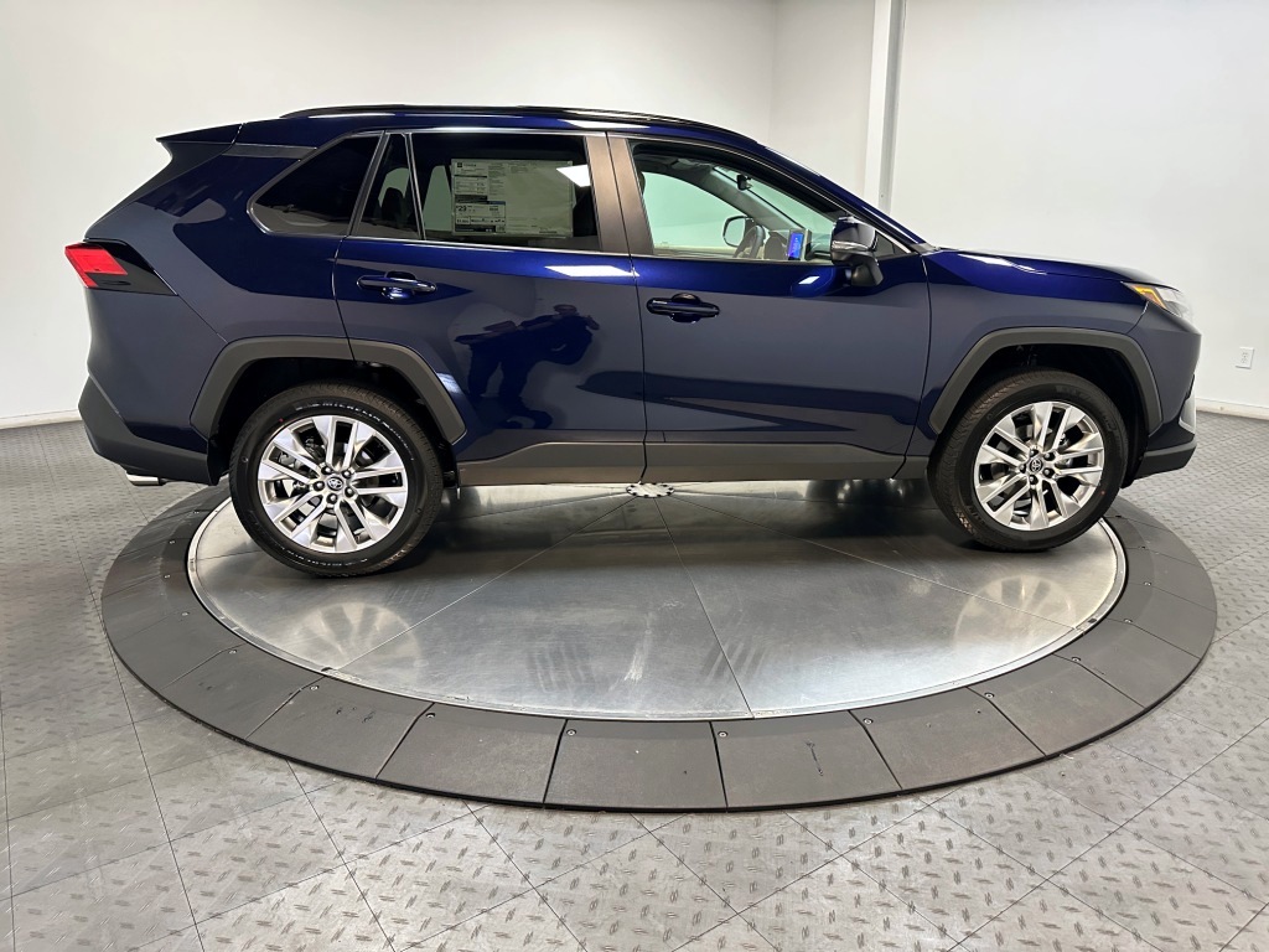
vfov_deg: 56.8
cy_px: 476
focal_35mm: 24
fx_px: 880
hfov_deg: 71.6
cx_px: 634
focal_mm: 6.86
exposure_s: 1/60
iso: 640
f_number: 1.78
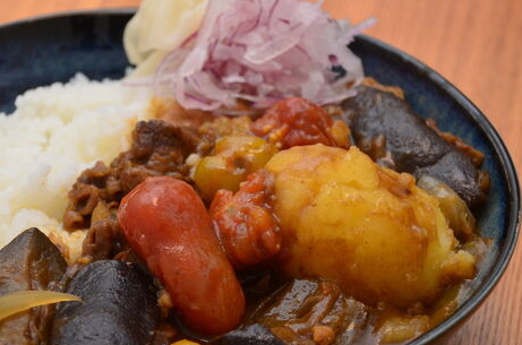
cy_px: 200
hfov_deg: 13.6
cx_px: 182
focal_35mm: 151
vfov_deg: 9.0
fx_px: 2184
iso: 800
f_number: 5
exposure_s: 1/60
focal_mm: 58
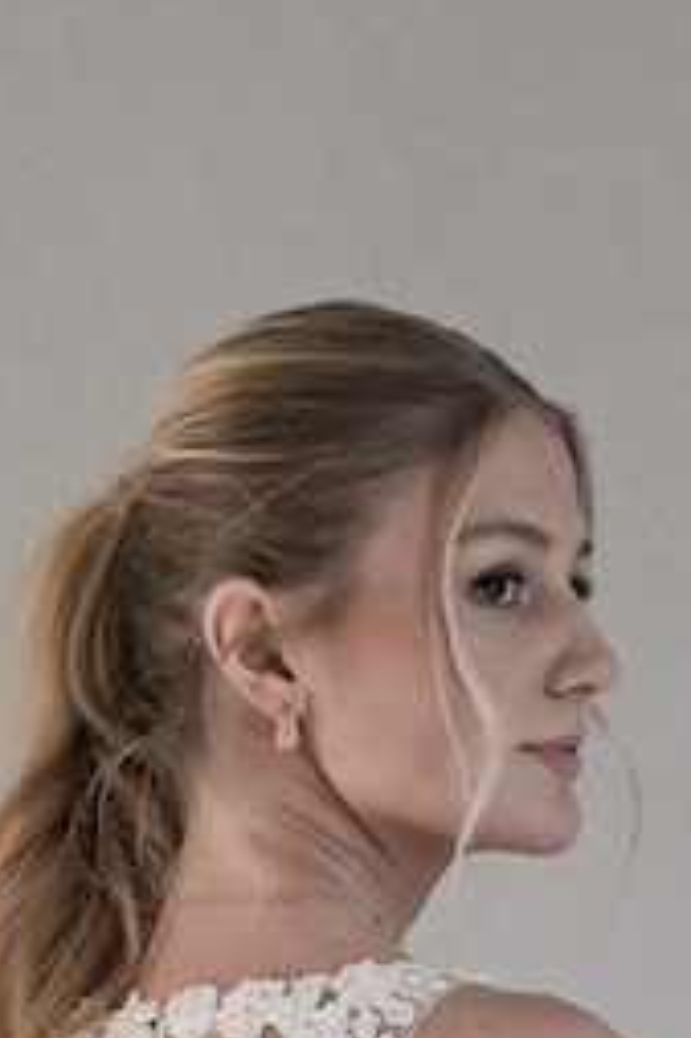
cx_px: 356
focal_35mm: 234
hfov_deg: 5.9
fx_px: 6746
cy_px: 2611
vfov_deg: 8.0
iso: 1600
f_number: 2.8
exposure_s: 1/200
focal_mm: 44
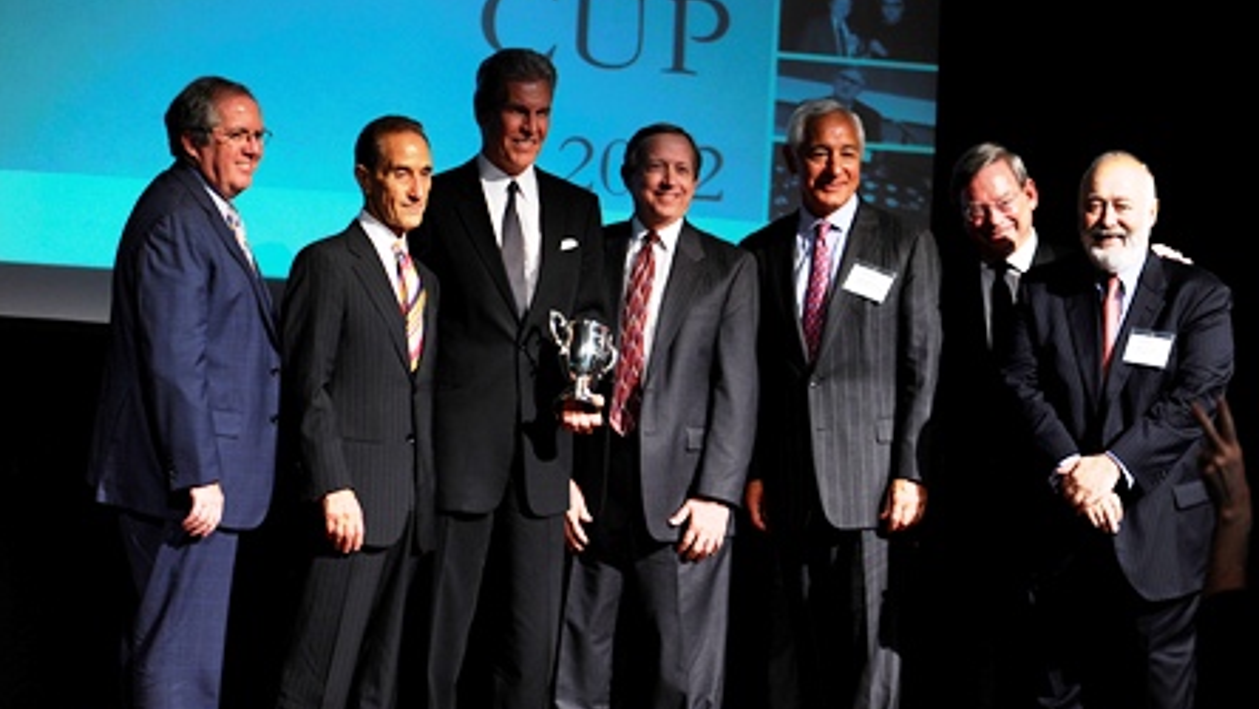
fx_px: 3706
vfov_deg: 10.9
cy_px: 312
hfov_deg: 19.3
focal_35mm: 111
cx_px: 627
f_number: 2.8
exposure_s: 1/125
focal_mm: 105
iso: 800
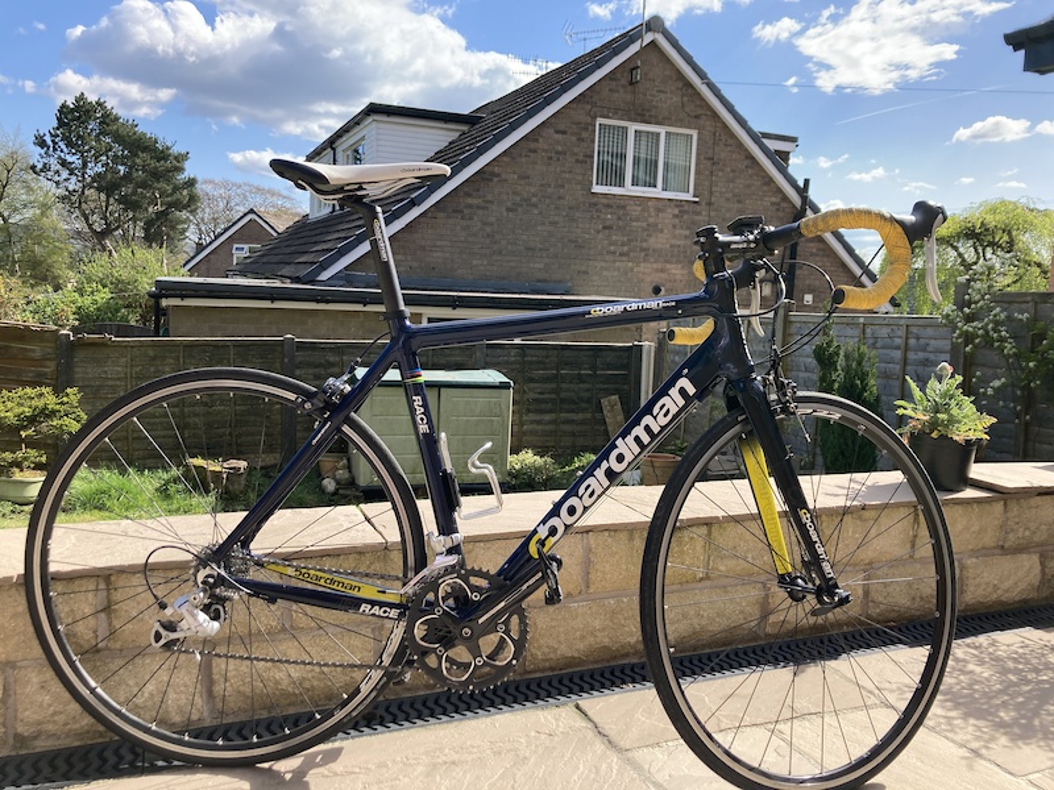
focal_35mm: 28
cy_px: 395
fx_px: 853
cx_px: 527
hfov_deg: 63.4
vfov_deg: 49.7
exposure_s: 1/842
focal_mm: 3.99
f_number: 1.8
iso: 20
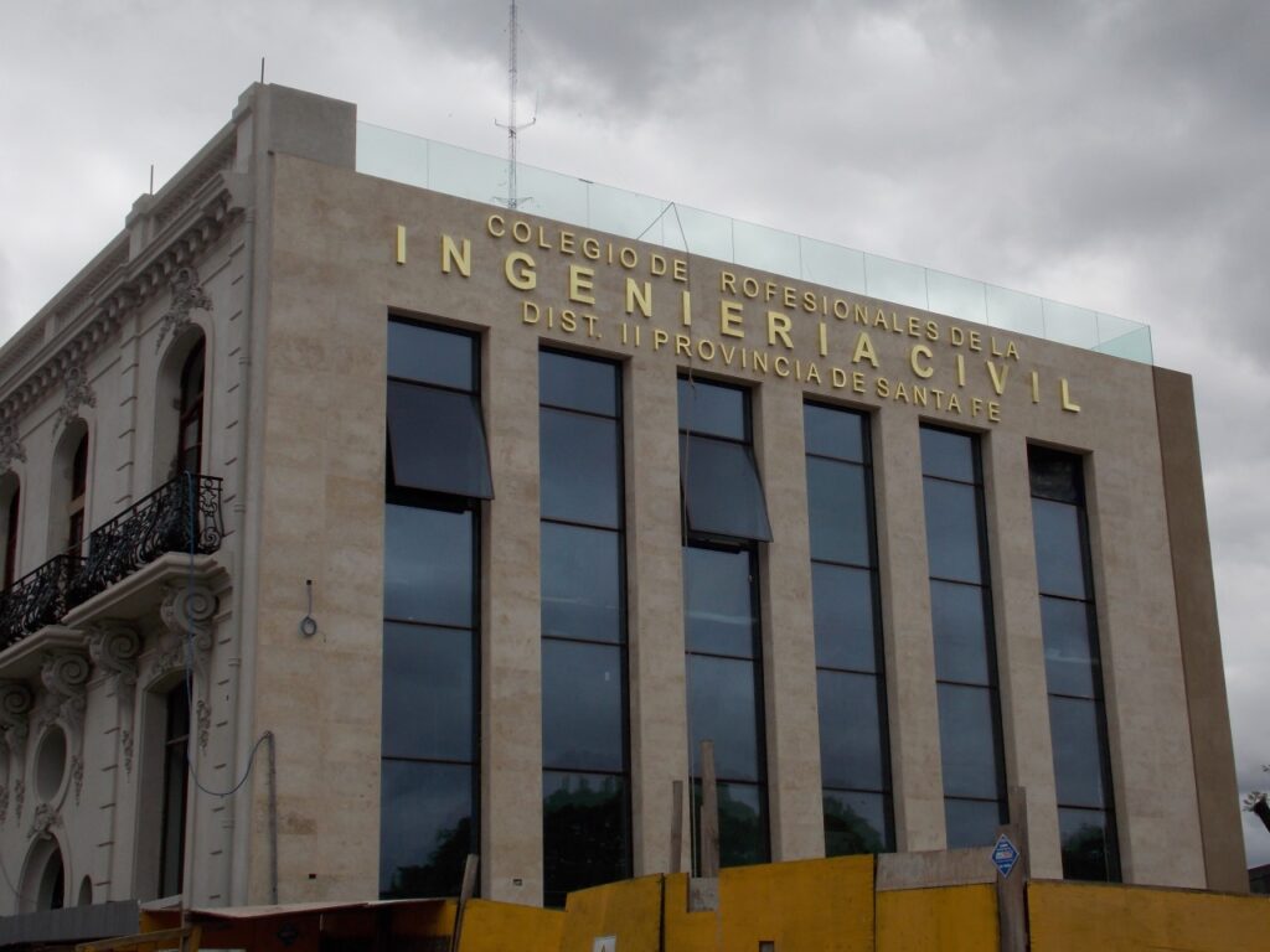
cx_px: 635
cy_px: 476
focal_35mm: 52
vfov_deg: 28.0
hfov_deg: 36.8
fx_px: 1908
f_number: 3.9
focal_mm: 9.3
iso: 80
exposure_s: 1/1250
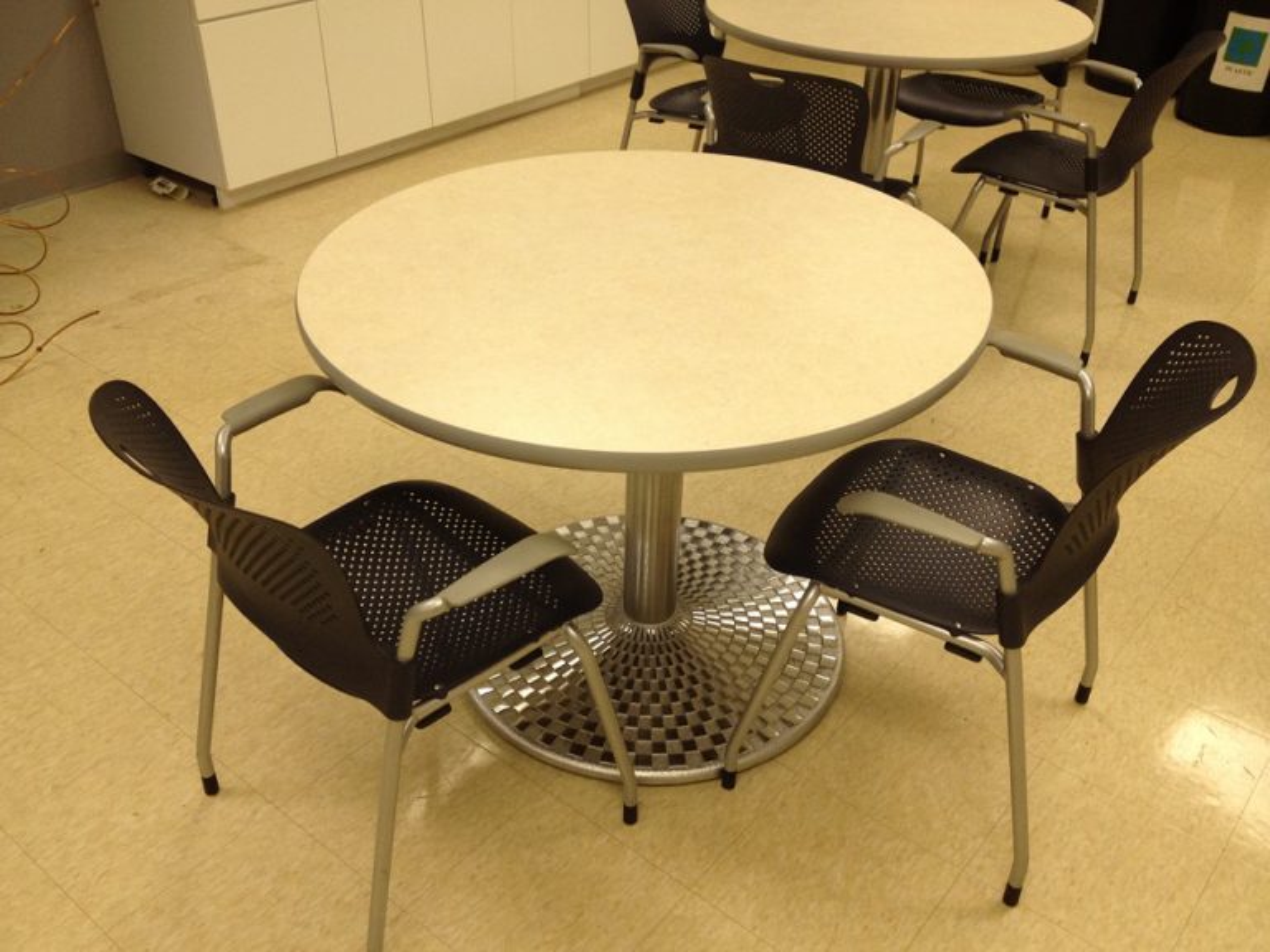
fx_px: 1284
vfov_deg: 40.7
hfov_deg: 52.6
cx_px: 635
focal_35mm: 35
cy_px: 476
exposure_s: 1/20
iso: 100
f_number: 2.4
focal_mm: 4.28
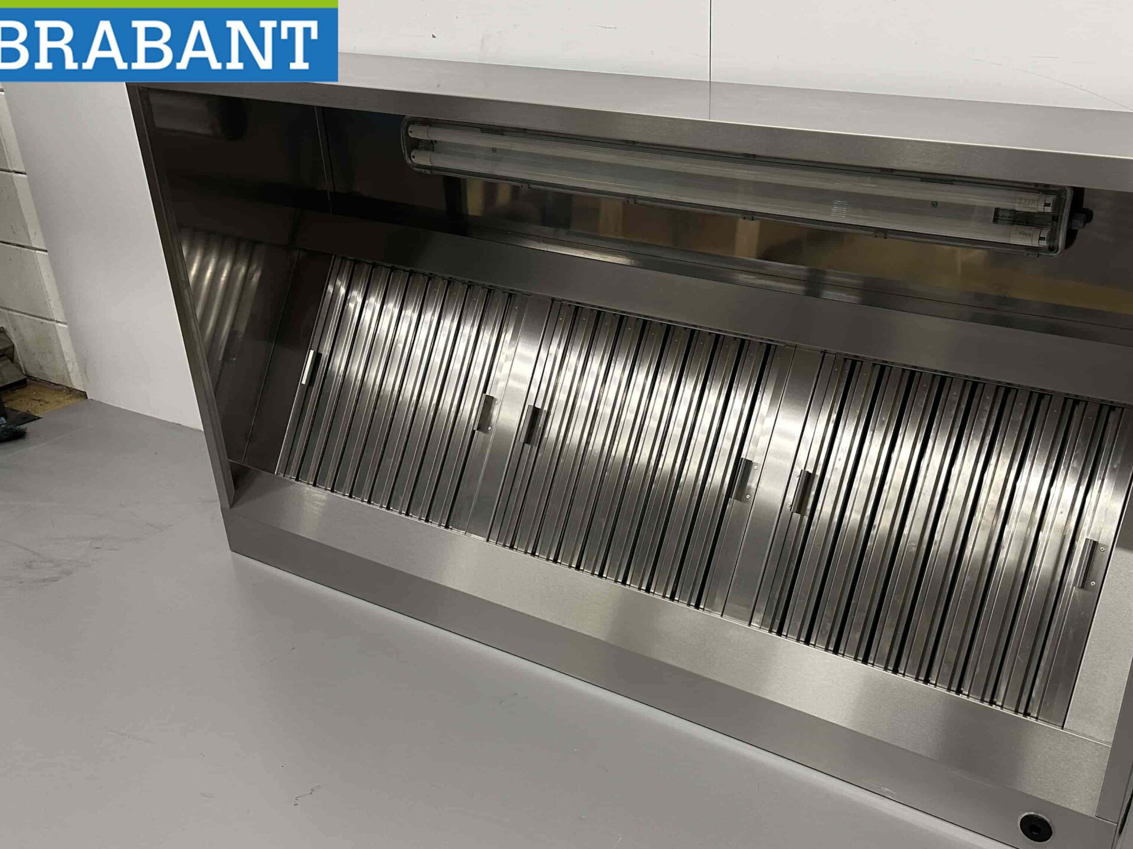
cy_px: 516
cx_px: 723
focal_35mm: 32
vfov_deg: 43.9
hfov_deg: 56.0
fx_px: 1047
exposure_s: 1/50
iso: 200
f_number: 1.78
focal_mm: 6.86
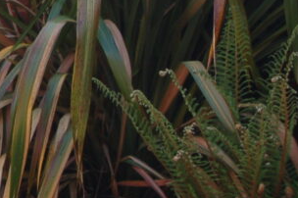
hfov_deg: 4.9
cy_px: -170
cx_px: -317
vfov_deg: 3.3
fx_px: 3444
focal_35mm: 417
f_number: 8
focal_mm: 55
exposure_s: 1/60
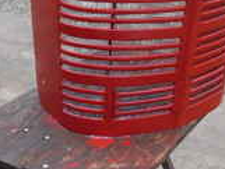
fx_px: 514
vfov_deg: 18.3
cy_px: 4
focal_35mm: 79
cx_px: 102
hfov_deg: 24.7
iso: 80
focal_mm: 6.3
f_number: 2.8
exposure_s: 1/180
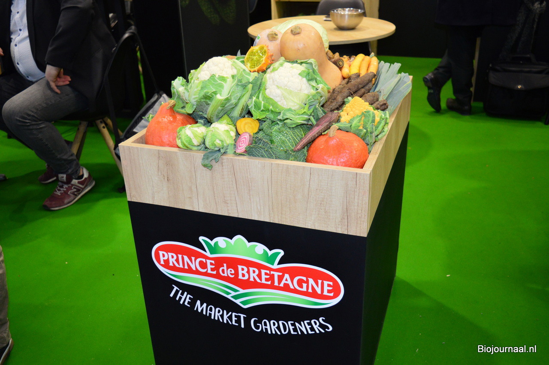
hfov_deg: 55.1
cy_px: 182
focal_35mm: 34
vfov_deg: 38.3
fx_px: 526
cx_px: 274
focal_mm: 23
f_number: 4.5
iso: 1000
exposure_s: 1/125
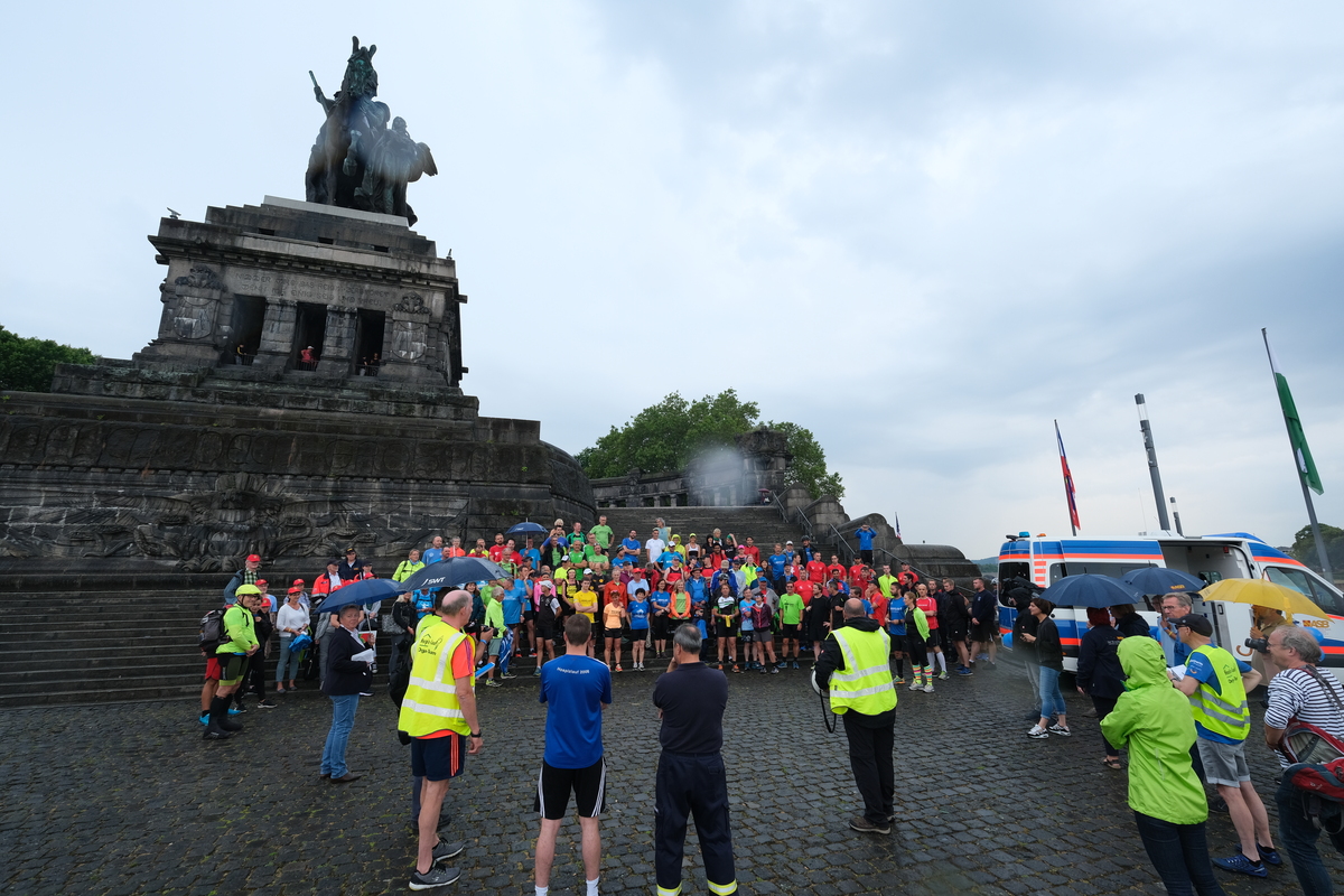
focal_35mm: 15
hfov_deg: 100.4
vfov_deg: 77.3
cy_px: 448
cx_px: 672
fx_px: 560
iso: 320
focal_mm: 10
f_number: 5.6
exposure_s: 1/105
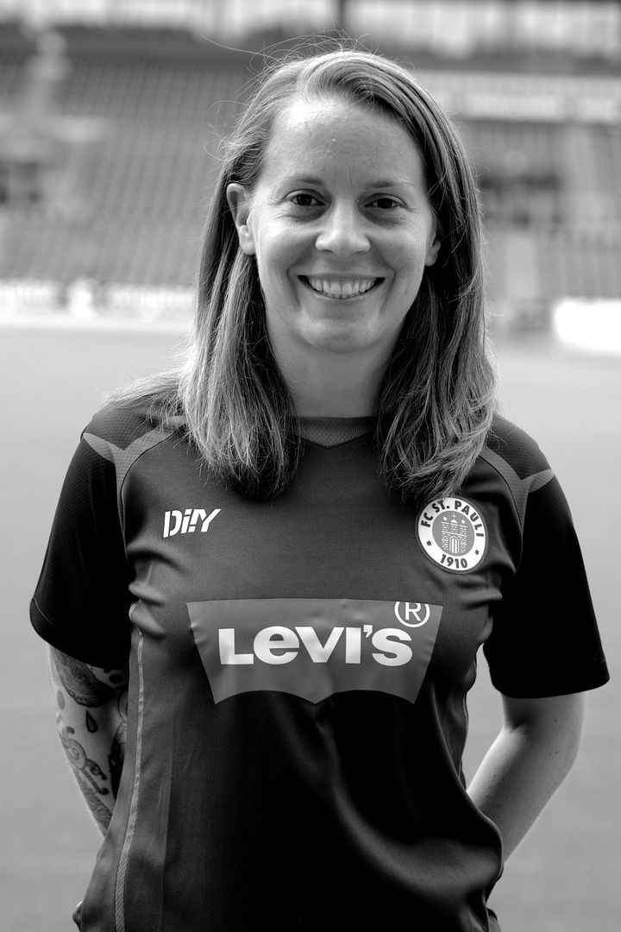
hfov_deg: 16.3
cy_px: 466
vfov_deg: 24.2
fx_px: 2173
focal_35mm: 84
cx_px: 310
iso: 400
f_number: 2.8
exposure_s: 1/1100
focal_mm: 56
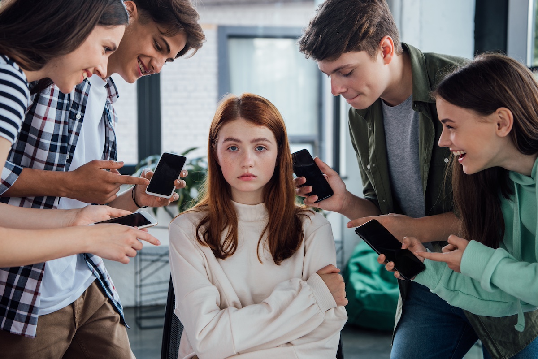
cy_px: 180
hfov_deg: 38.2
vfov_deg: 26.0
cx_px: 269
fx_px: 777
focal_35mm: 52
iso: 160
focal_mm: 52
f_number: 4
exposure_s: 1/80
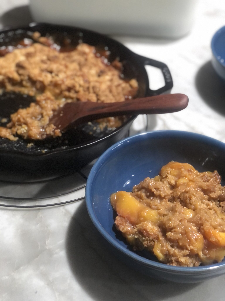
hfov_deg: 25.7
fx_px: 494
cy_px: 150
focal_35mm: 57
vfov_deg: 33.8
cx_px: 112
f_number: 2.8
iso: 800
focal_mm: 6.6
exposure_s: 1/30
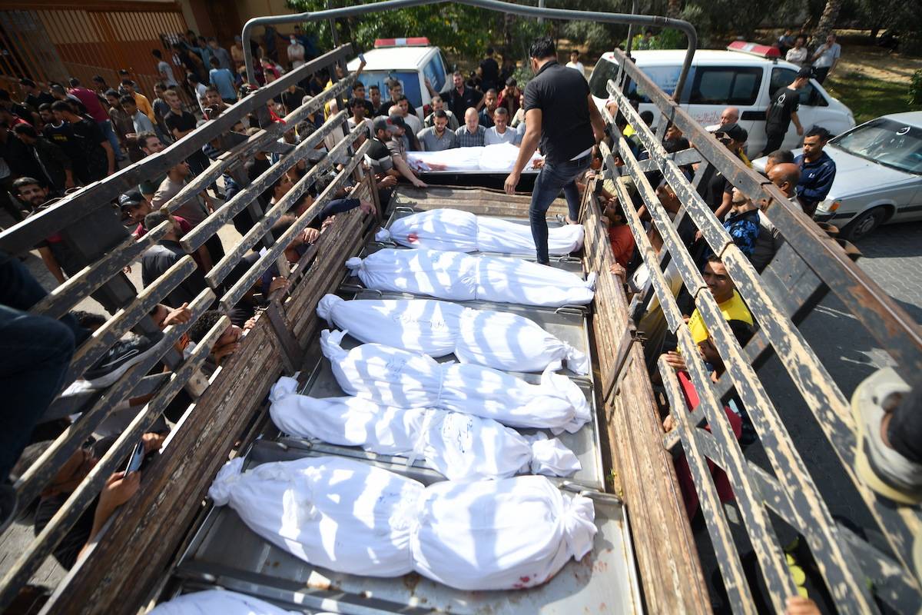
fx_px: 359
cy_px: 308
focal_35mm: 14
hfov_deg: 104.3
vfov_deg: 81.2
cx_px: 461
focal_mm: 14
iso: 400
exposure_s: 1/8000
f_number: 2.8
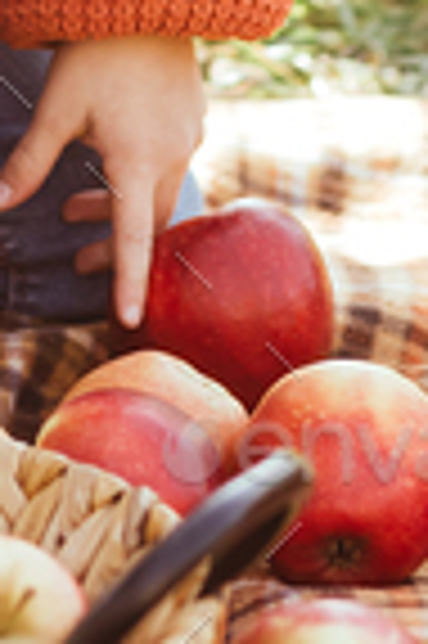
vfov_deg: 6.3
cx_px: -324
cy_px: -937
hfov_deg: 4.4
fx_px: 5541
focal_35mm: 310
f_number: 2.8
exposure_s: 1/640
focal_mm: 50
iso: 400
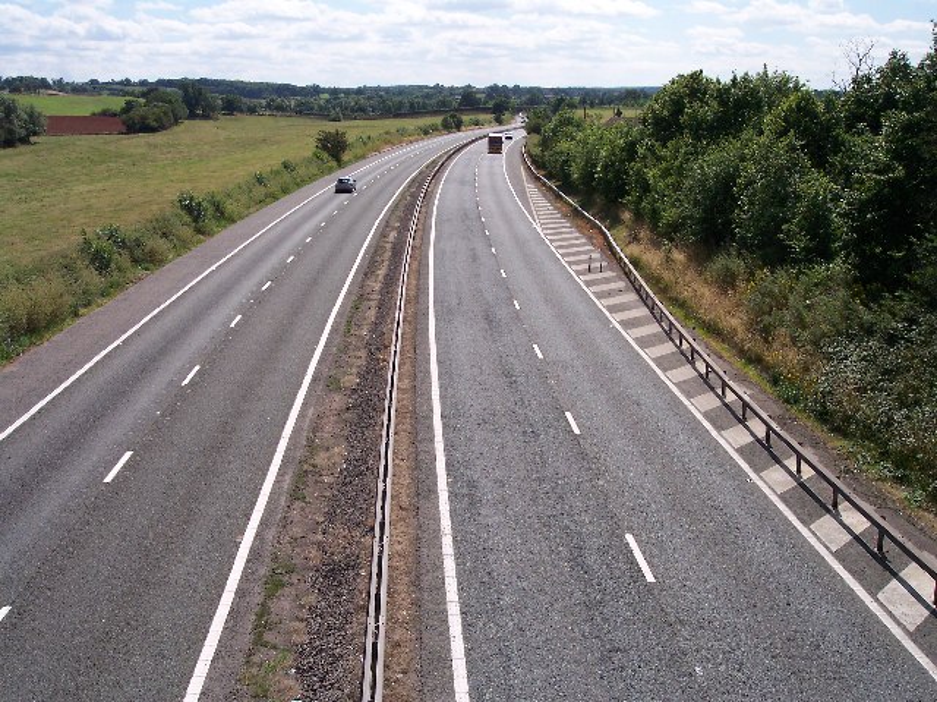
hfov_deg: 49.0
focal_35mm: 38
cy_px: 351
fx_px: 1028
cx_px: 468
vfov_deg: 37.7
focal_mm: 8
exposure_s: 1/1000
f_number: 4.8
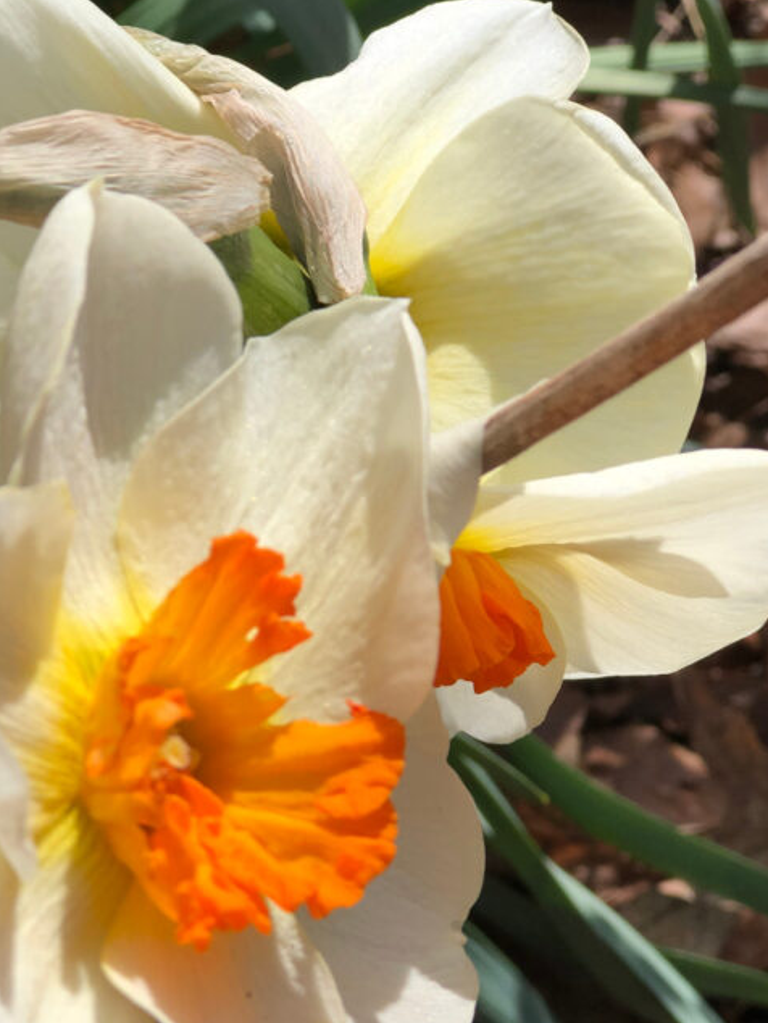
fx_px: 2720
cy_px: 626
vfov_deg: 21.3
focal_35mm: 92
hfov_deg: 16.0
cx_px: 203
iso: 20
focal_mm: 6.6
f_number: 2.8
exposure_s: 1/1116
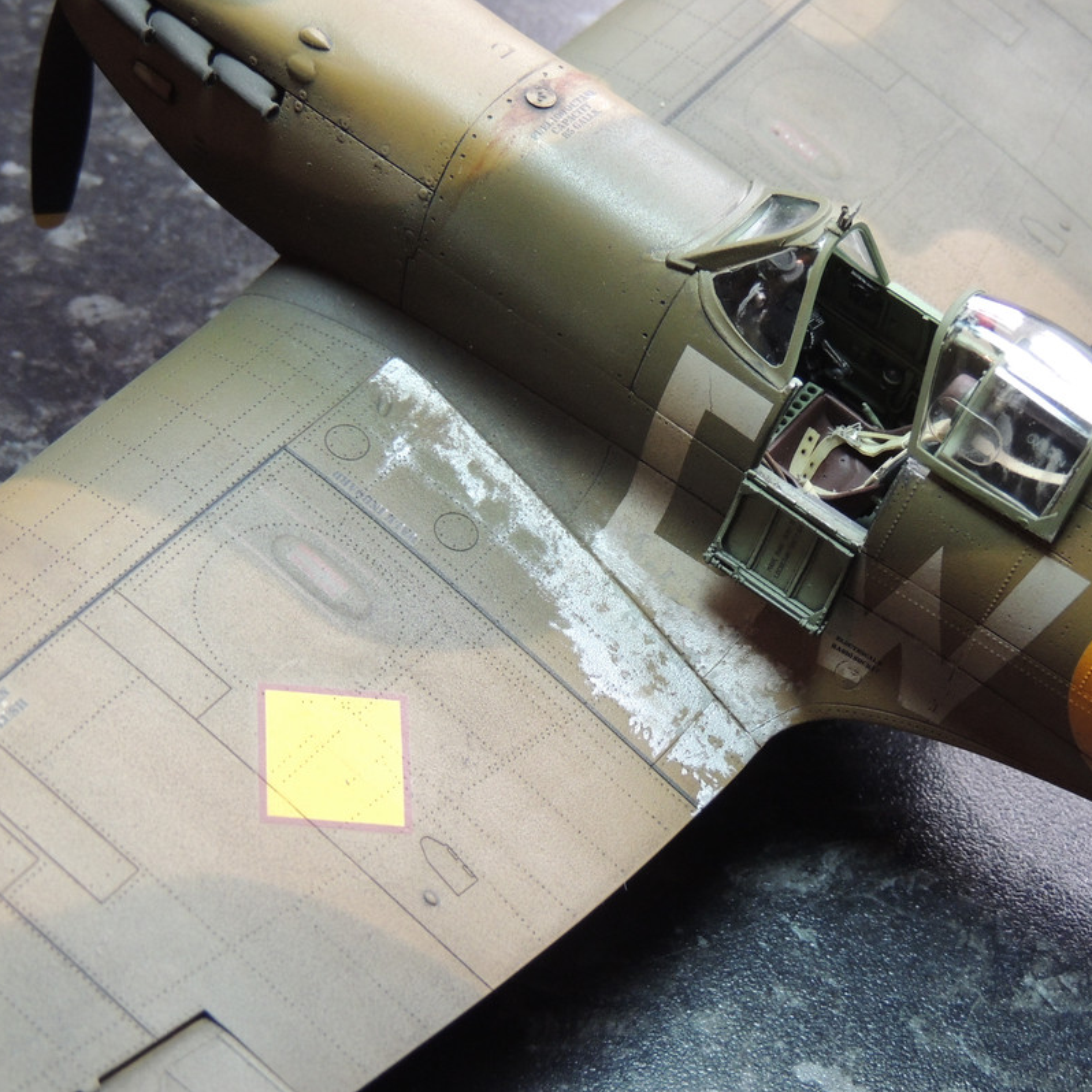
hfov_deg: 26.5
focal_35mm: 65
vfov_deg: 26.5
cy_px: 546
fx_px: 2320
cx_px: 625
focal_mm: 9.8
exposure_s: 1/50
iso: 400
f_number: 3.7
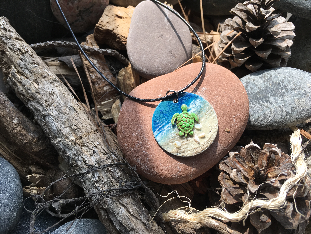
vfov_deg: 48.2
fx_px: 261
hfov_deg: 61.7
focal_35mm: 29
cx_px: 156
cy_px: 117
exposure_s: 1/545
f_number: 2.2
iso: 25
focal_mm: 4.15
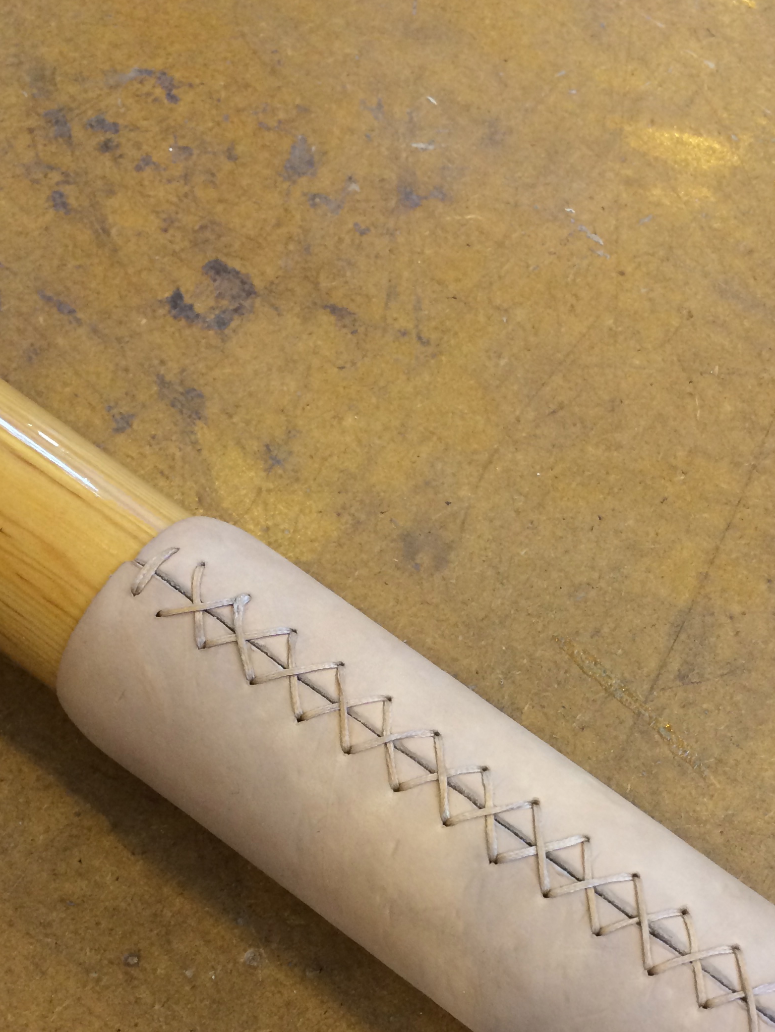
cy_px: 764
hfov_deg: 30.6
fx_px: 1403
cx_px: 533
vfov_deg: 39.4
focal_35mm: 47
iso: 64
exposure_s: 1/33
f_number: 2.2
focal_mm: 4.12
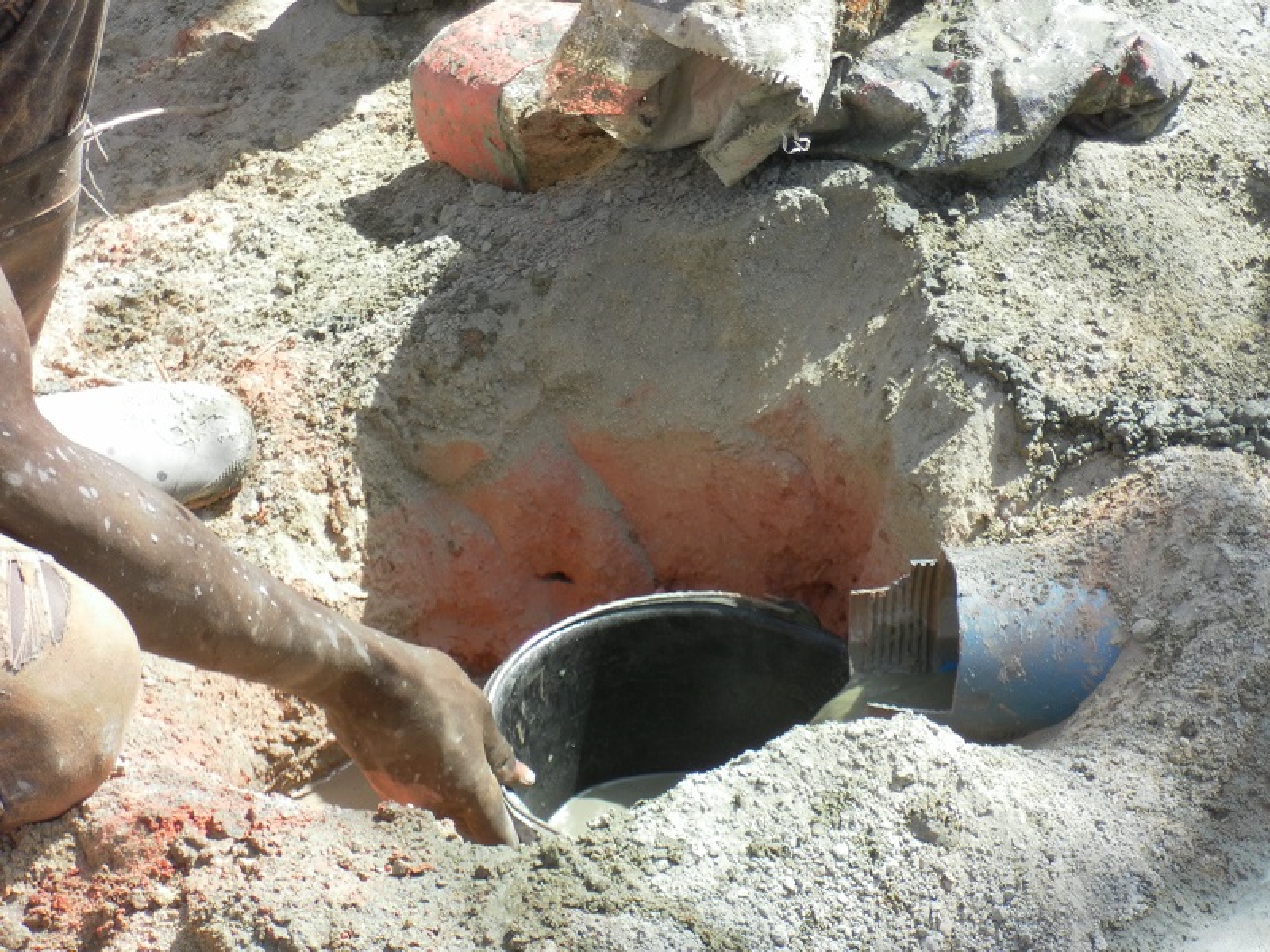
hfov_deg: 21.3
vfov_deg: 16.1
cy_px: 476
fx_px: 3375
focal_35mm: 92
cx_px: 635
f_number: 5.4
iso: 80
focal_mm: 16.5
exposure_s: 1/160
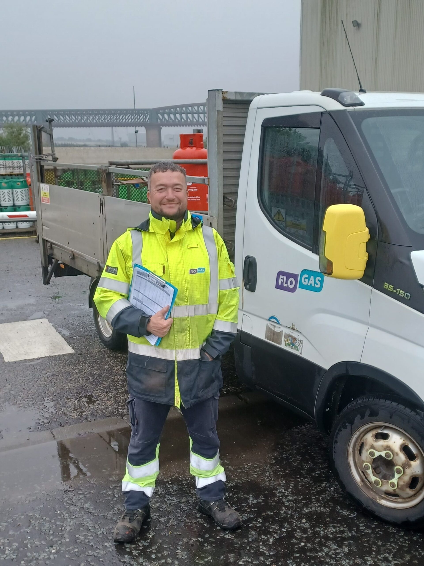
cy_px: 283
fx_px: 408
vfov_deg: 69.4
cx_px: 212
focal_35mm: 25
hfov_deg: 54.9
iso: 32
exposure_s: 1/132
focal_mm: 4.6
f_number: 1.8
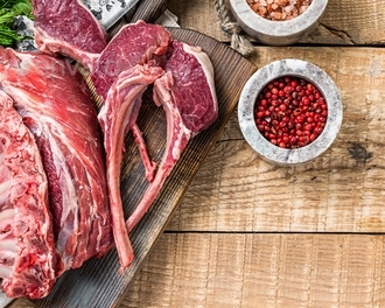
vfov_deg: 18.3
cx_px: 239
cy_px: 122
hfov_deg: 22.7
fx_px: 957
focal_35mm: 84
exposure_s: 1/125
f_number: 9
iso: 200
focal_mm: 50
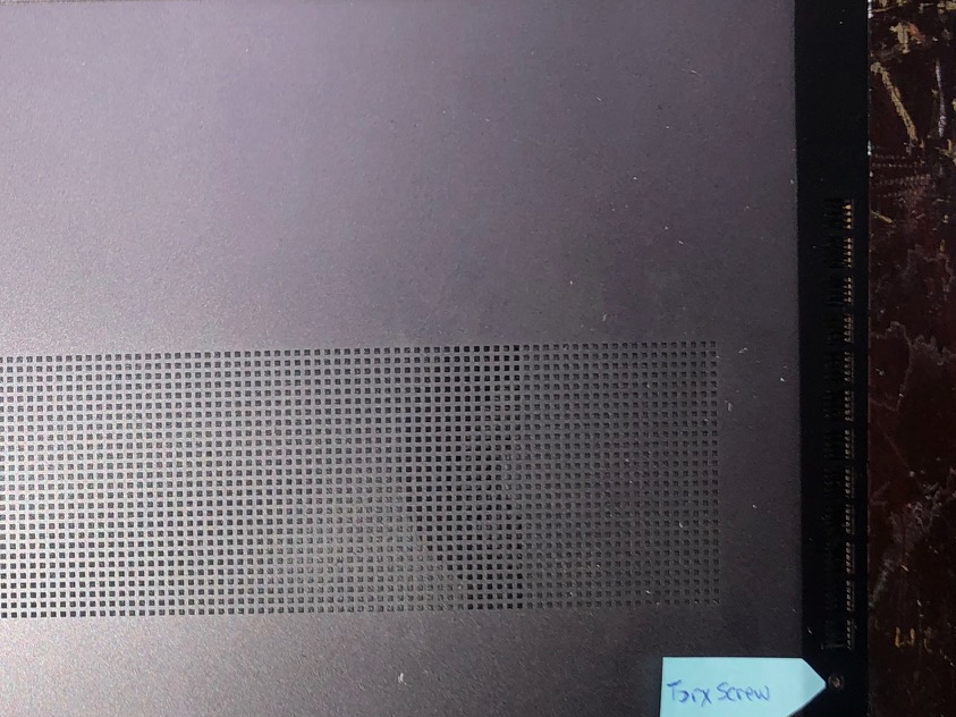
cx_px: -92
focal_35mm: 67
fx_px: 1850
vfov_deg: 21.7
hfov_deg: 26.7
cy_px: 550
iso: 20
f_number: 1.8
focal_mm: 3.99
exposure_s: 1/17
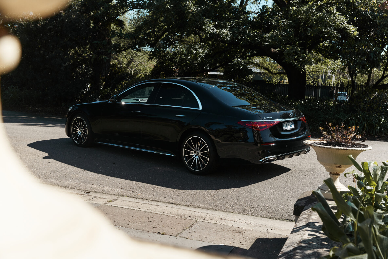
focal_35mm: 44
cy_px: 130
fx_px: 474
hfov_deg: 44.5
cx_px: 194
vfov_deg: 30.5
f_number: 5.6
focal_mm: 44
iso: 400
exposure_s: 1/1600
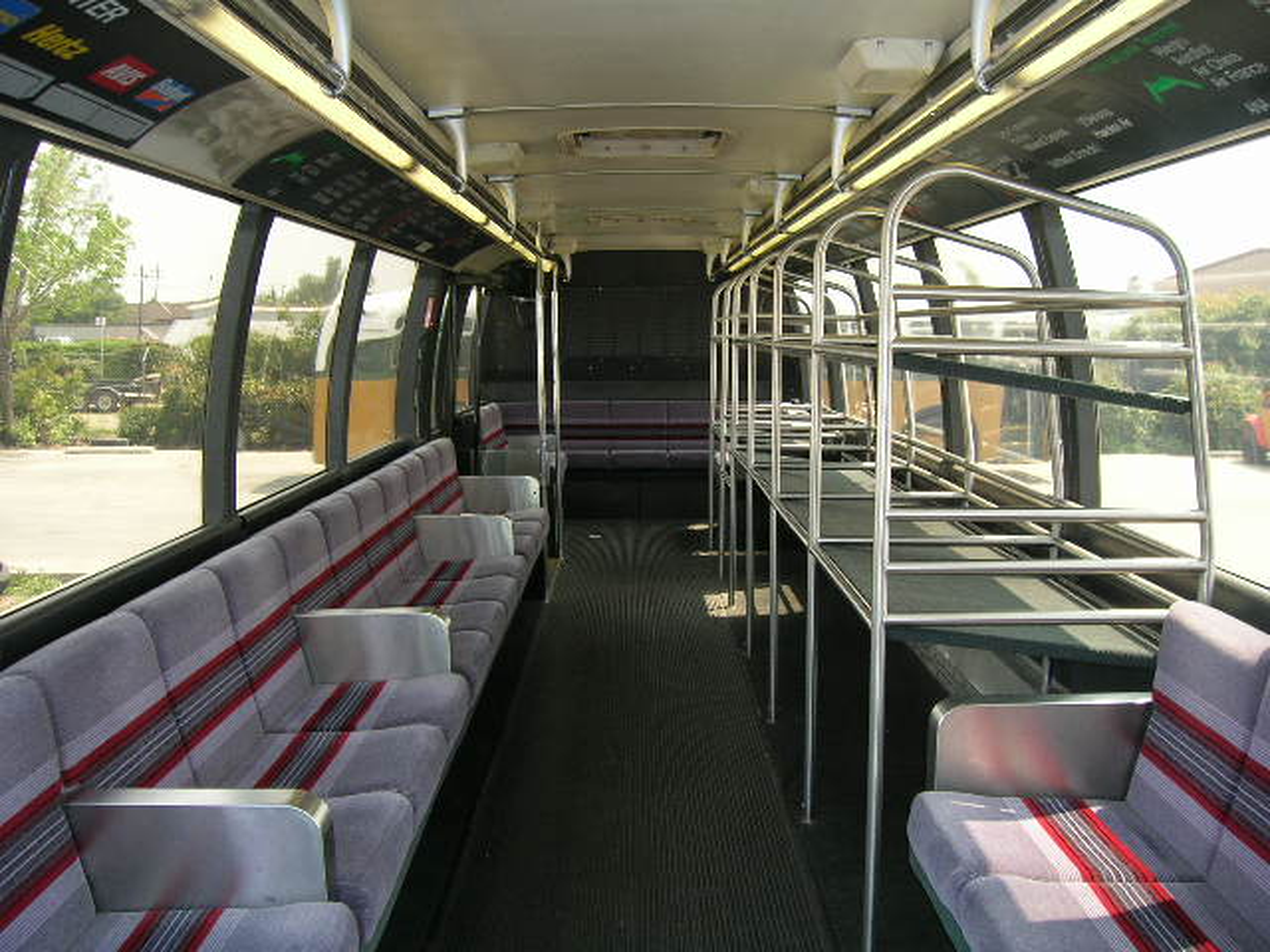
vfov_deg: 41.8
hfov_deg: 54.0
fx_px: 1247
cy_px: 476
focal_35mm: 34
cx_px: 635
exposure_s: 1/30
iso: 52
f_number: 2.9
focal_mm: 5.7
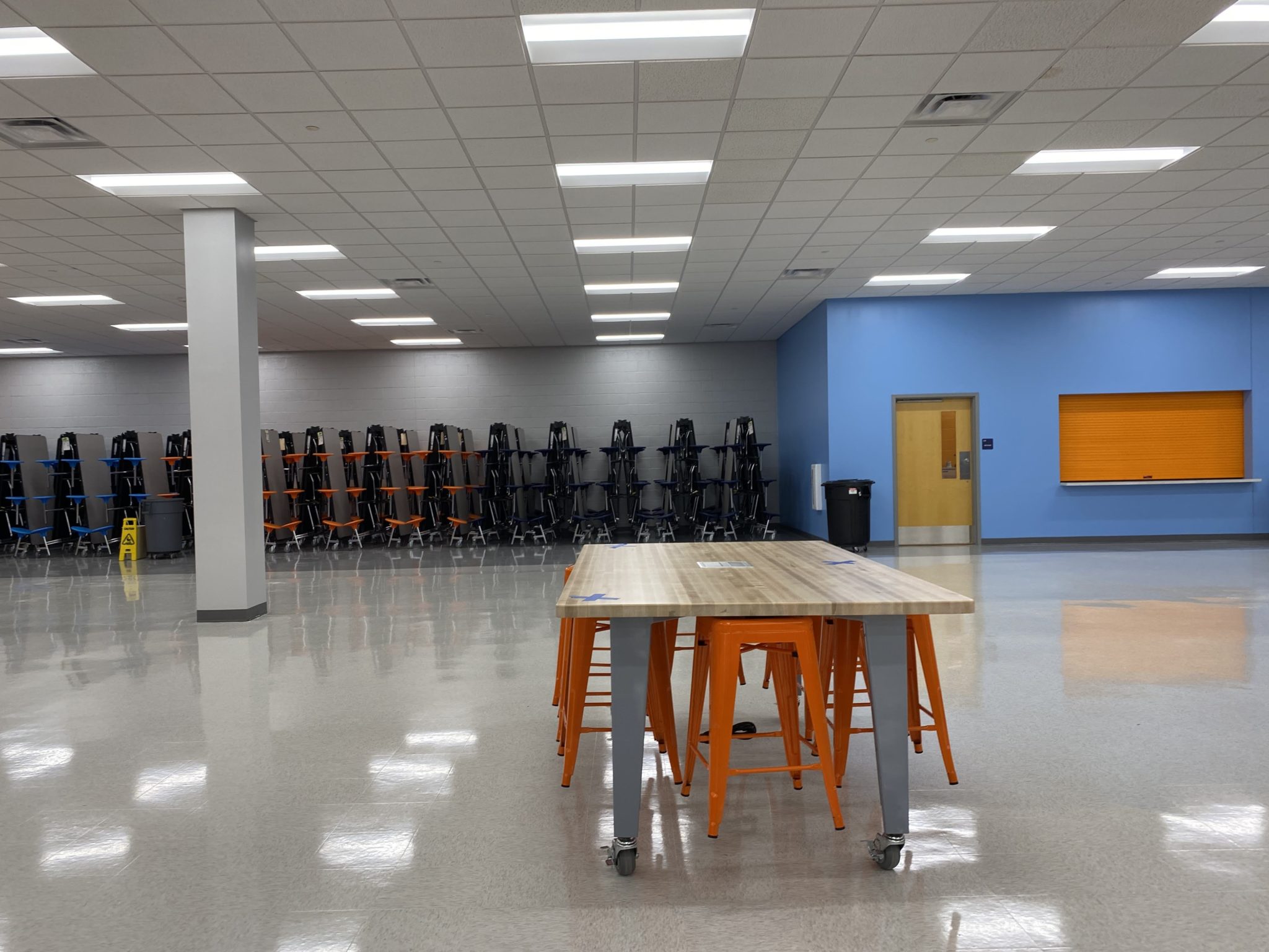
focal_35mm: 26
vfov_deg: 53.1
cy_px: 476
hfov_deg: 67.3
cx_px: 634
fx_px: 953
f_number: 1.8
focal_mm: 4.25
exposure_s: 1/122
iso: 40
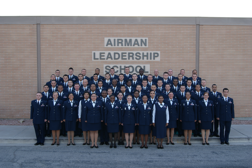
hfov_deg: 49.5
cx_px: 126
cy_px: 84
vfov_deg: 34.3
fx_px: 273
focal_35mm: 39
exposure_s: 1/50
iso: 100
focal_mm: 26
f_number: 5
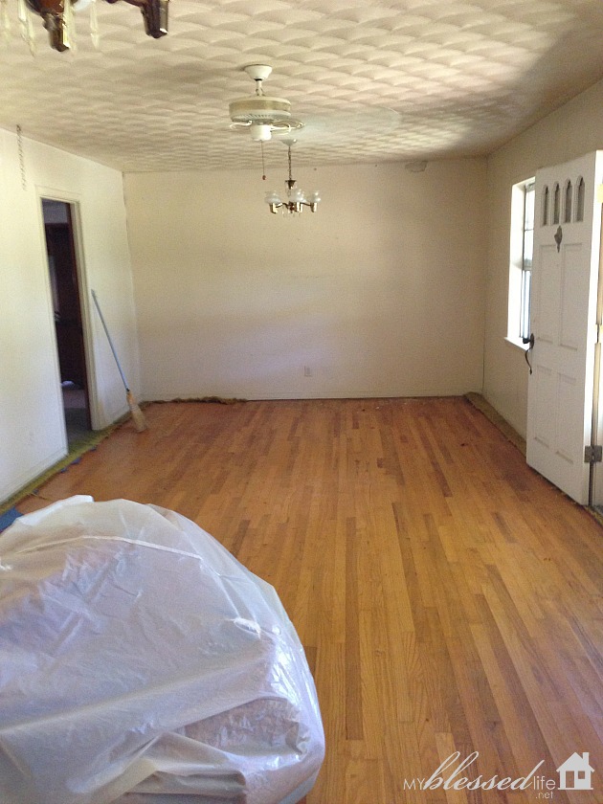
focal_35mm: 33
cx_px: 302
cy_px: 402
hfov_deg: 42.9
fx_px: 766
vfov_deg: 55.4
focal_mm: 4.13
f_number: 2.4
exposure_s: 1/20
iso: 250
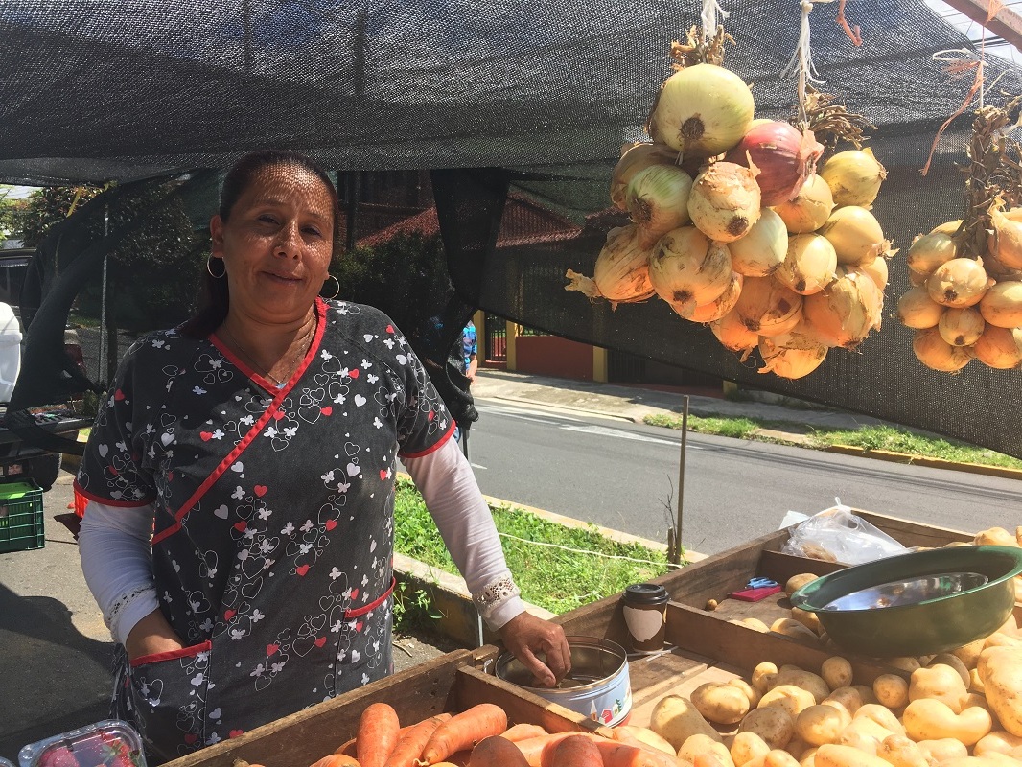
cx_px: 511
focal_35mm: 29
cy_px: 384
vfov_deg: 48.2
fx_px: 856
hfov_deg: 61.6
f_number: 2.2
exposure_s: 1/587
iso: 25
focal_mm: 4.15
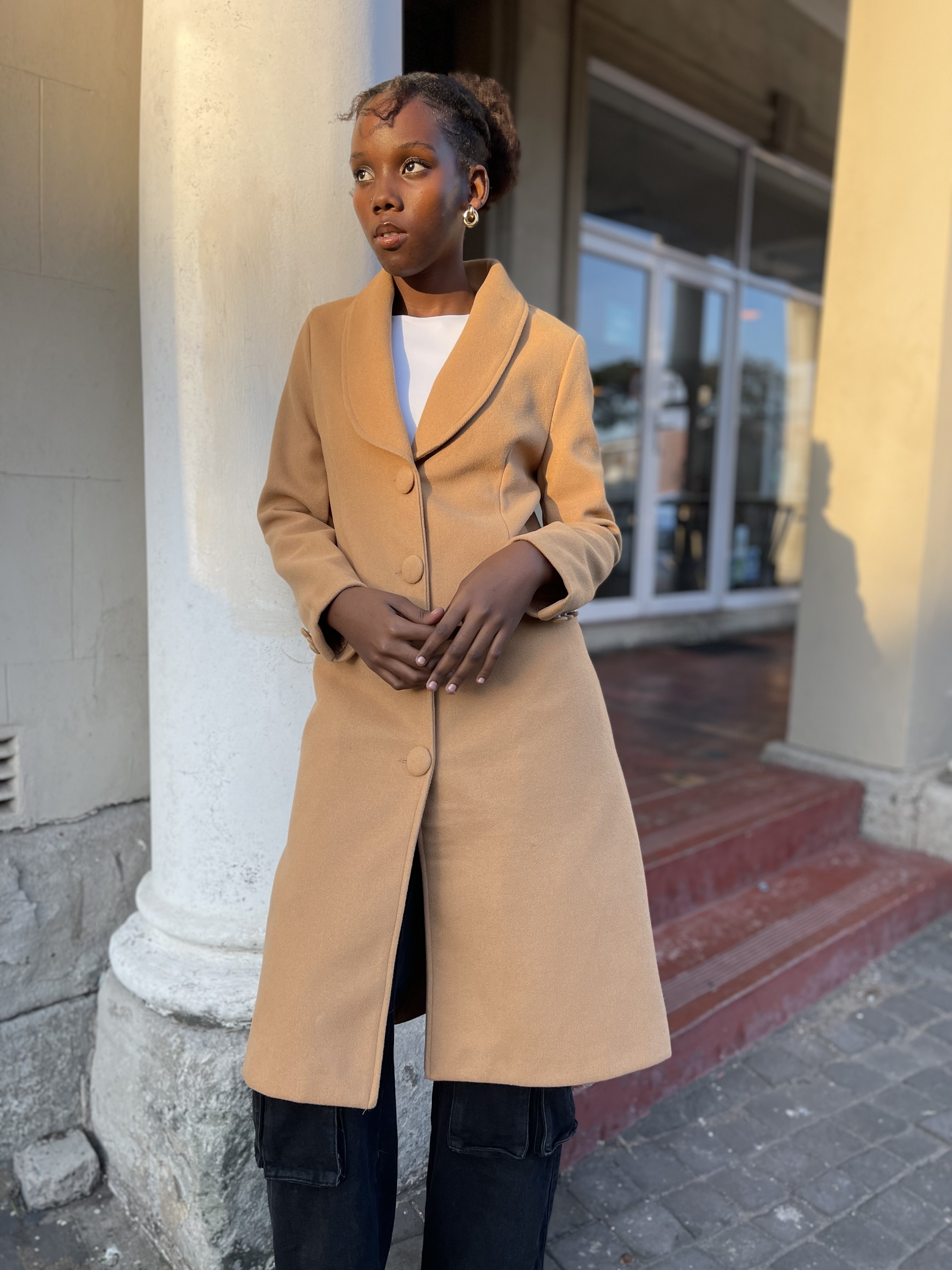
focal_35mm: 26
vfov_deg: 67.3
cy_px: 635
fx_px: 953
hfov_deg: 53.1
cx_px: 476
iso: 50
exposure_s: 1/755
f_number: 1.6
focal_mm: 5.1
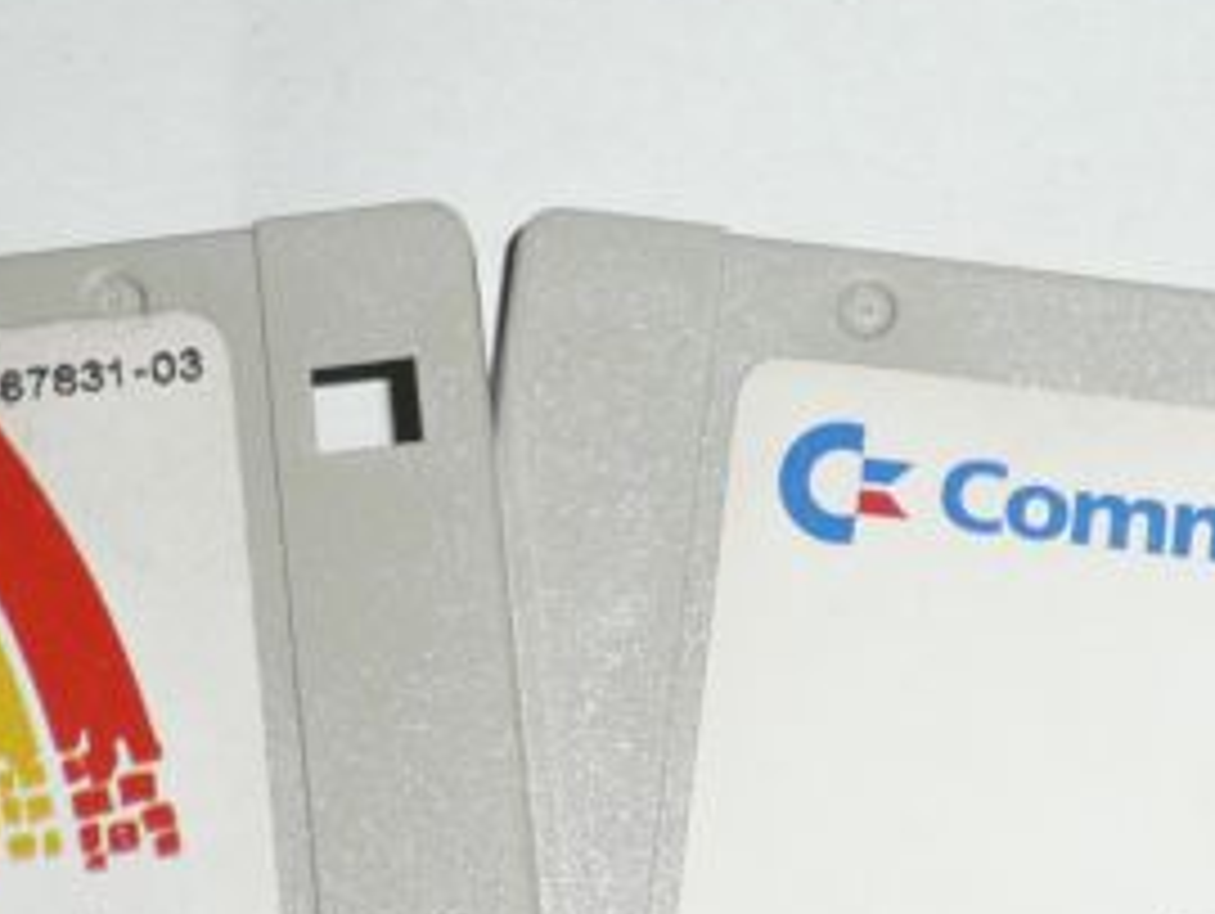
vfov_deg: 13.3
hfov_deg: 18.5
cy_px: 1301
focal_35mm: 106
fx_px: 3724
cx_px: 504
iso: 100
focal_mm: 4.6
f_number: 3.3
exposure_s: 1/30
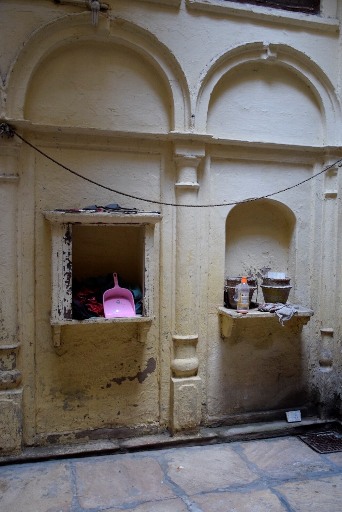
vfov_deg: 55.8
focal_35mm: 34
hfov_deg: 38.9
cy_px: 258
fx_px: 484
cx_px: 169
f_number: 3.5
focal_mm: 22
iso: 1250
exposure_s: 1/30
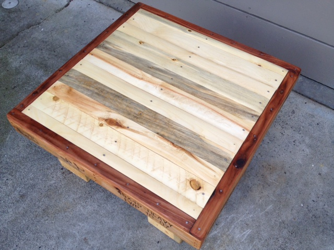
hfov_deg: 52.6
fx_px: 338
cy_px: 125
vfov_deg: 40.7
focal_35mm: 35
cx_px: 167
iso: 64
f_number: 2.4
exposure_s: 1/229
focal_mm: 4.28
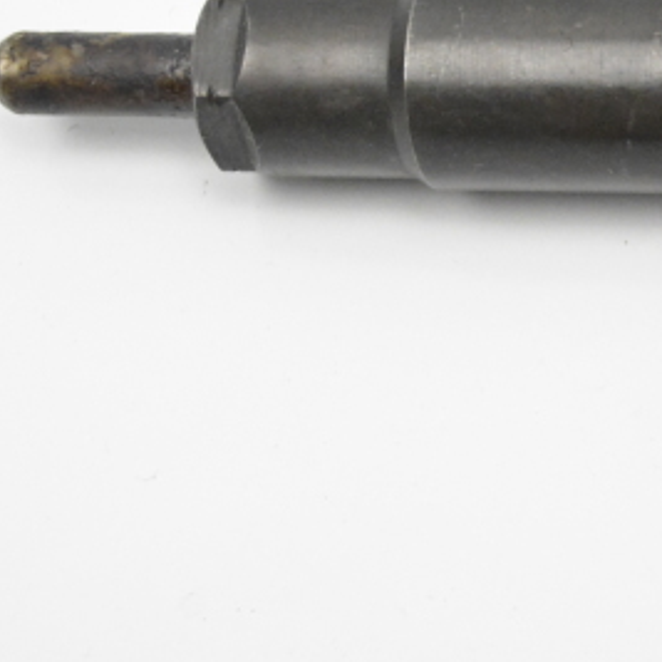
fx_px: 2964
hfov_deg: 11.8
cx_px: 1165
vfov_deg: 12.7
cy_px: 241
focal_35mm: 137
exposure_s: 1/640
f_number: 7.1
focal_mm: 28
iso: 6400
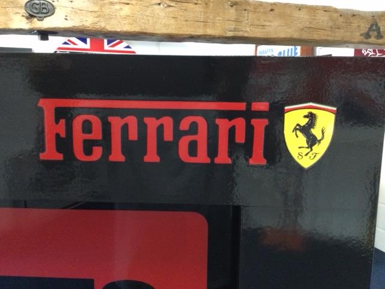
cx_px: 192
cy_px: 144
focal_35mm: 31
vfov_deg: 45.4
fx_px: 345
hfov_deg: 58.4
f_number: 2.4
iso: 500
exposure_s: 1/17
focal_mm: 3.3
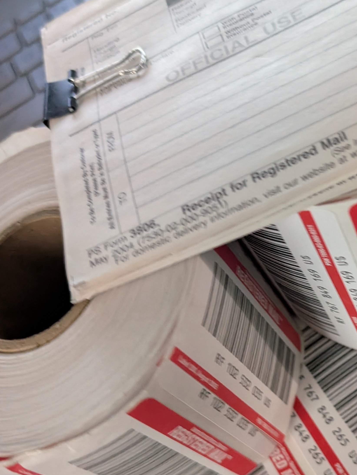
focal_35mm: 45
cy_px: 301
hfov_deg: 31.1
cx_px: 306
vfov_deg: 41.7
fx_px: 617
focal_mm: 6.9
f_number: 1.68
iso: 1780
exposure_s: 1/20.6
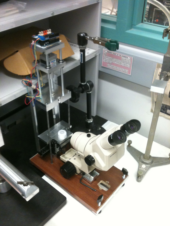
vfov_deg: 52.6
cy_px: 113
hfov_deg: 40.7
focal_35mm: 35
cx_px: 85
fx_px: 229
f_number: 2.8
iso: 200
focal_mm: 3.85
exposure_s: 1/15
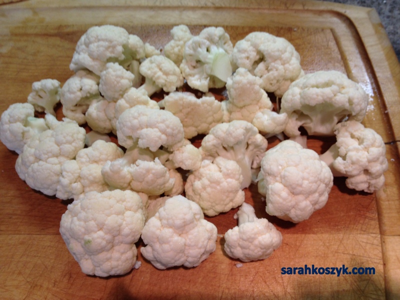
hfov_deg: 52.6
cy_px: 150
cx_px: 200
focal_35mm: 35
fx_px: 404
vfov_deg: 40.7
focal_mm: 4.28
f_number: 2.4
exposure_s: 1/20
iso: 50
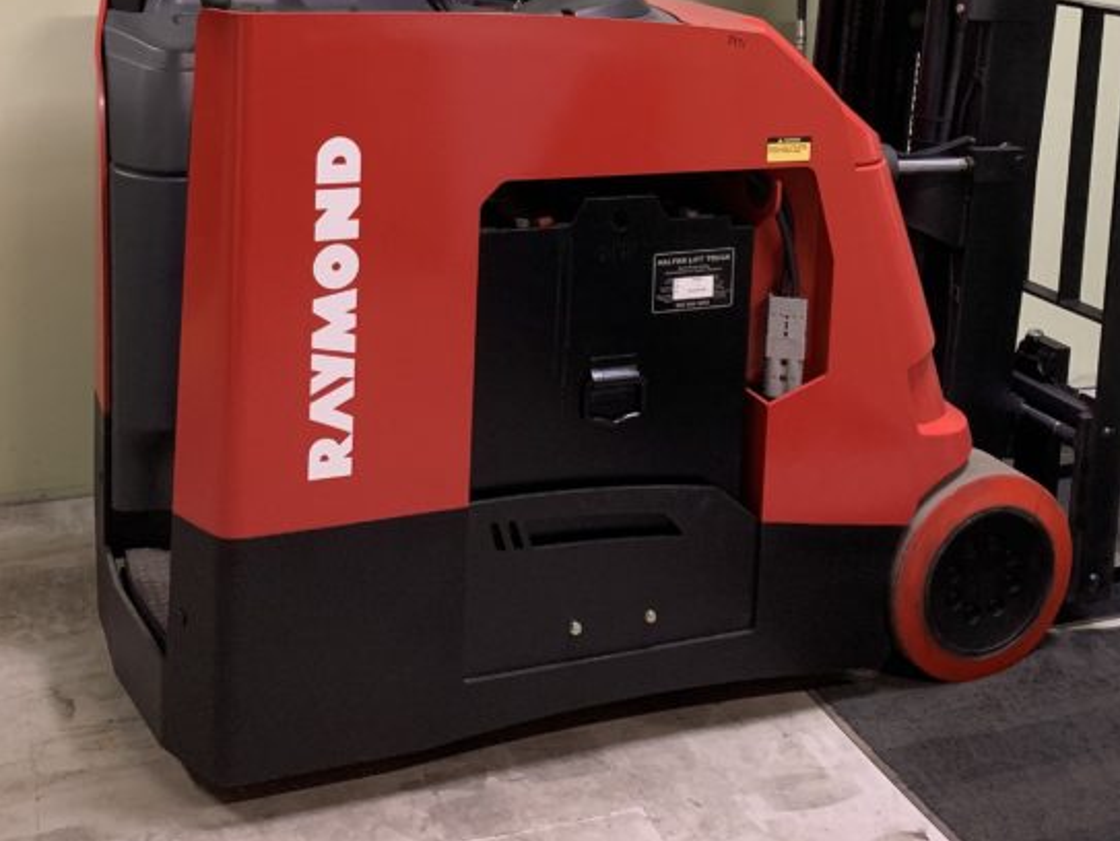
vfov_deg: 28.4
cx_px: 578
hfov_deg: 38.9
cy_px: 56
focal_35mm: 49
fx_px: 1586
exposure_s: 1/60
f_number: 1.8
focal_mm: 4.25
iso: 320
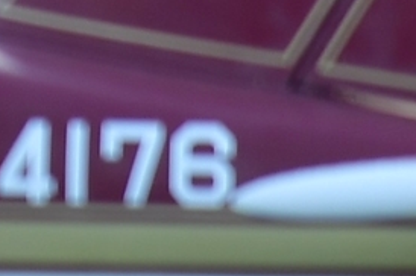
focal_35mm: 1755
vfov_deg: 0.8
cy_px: -240
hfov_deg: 1.2
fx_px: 20256
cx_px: -484
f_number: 4.8
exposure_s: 1/90
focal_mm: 200
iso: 100
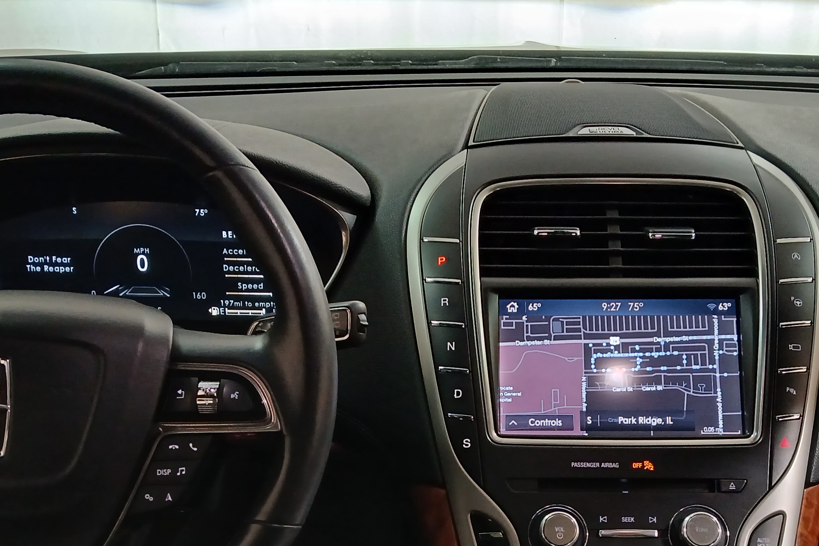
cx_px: 444
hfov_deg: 38.9
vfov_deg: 25.8
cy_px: 465
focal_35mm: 51
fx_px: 1160
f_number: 1.8
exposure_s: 1/30
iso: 250
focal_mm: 3.98
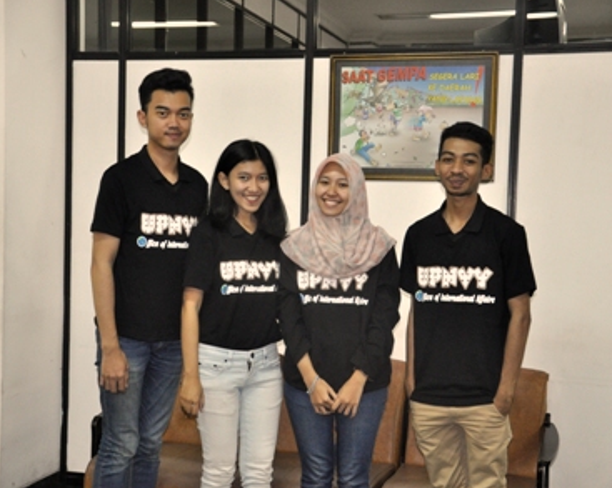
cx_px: 305
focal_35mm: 55
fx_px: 995
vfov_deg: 27.6
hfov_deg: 34.2
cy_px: 245
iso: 1600
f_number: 5
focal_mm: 32
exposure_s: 1/60
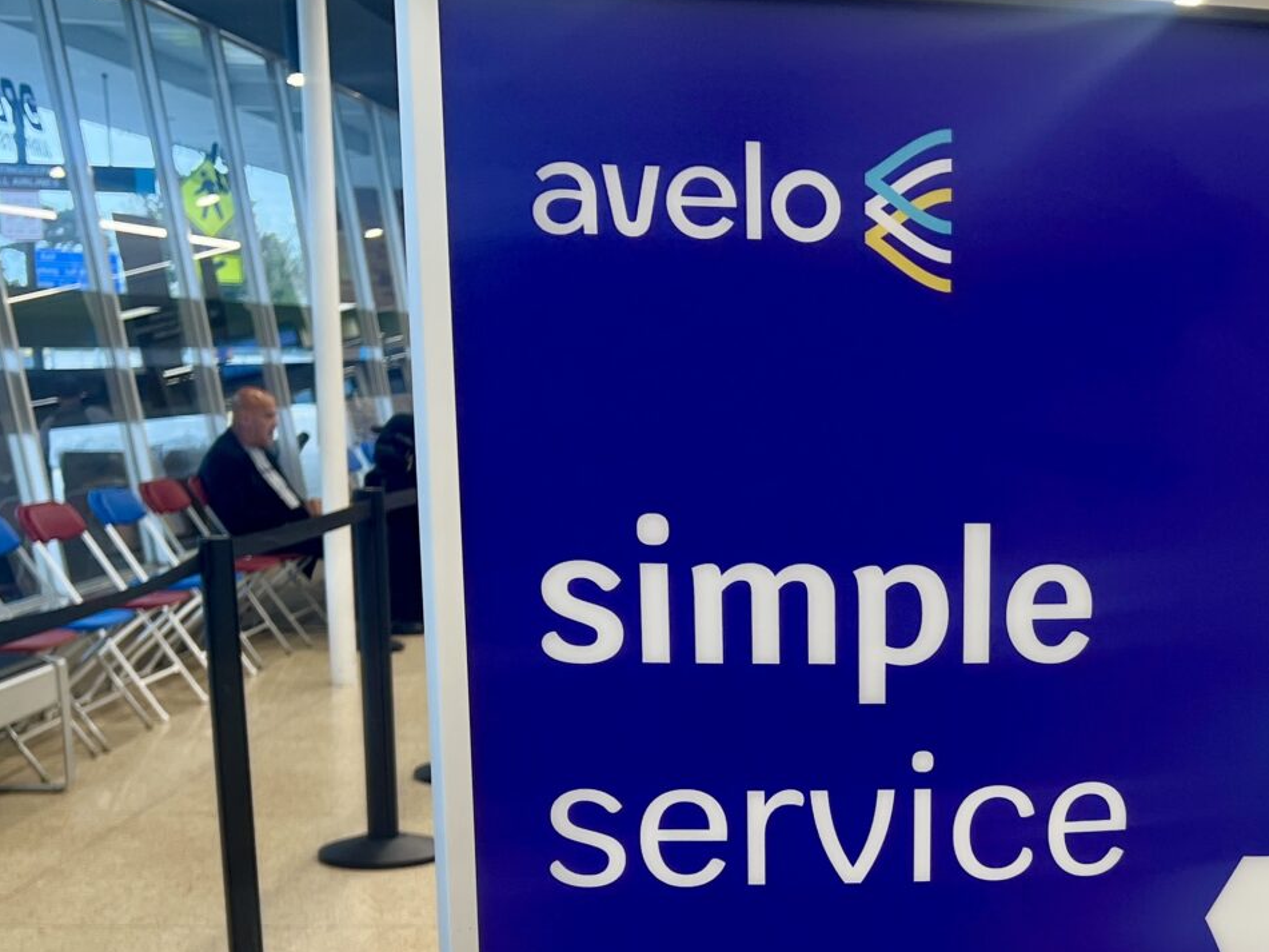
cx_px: 1043
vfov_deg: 25.6
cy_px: 774
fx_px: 2053
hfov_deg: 33.2
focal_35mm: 56
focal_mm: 5.7
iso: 40
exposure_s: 1/121
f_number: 1.5
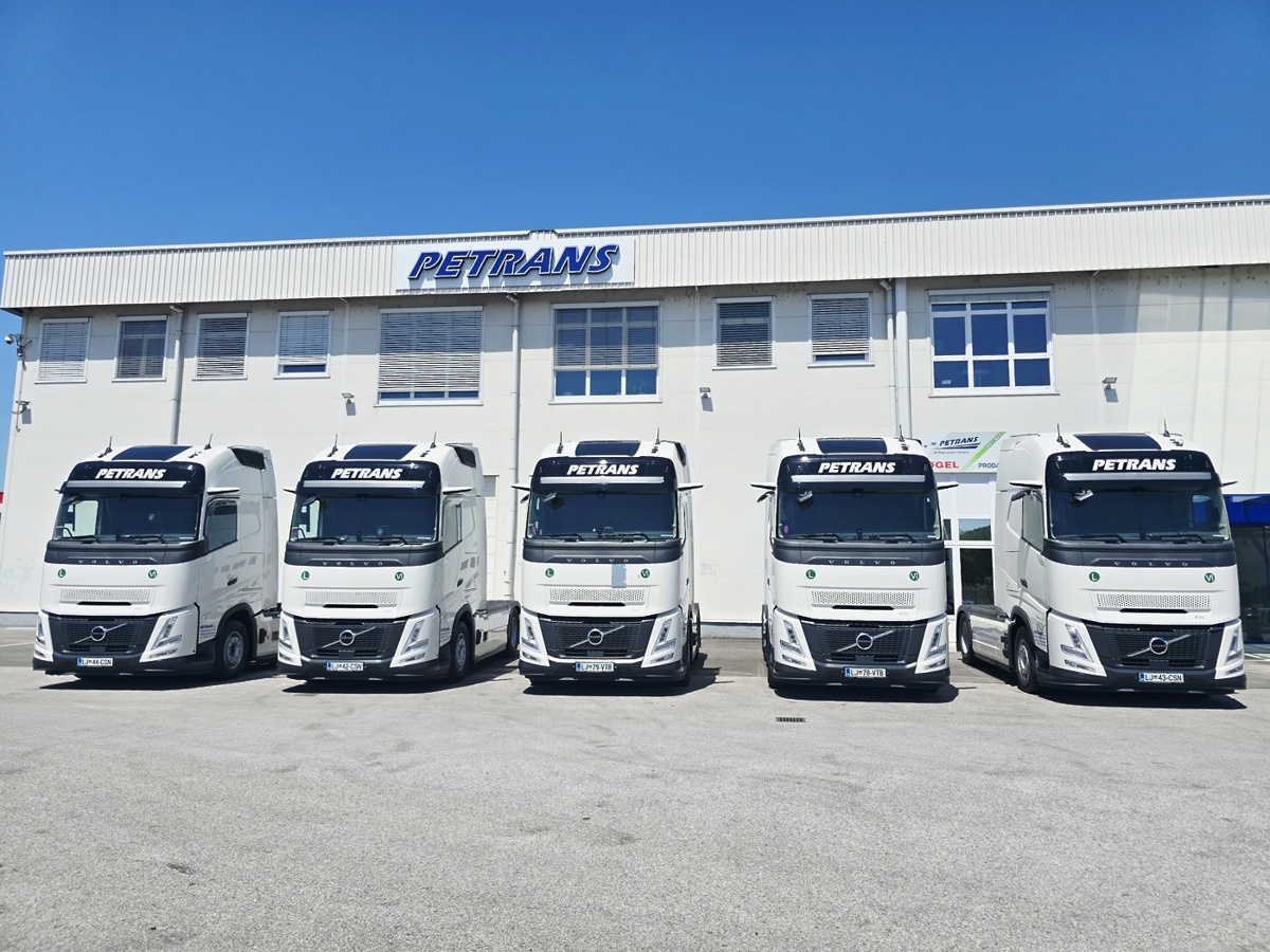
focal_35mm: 23
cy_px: 476
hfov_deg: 73.9
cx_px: 635
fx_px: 844
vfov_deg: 58.9
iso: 12
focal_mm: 6.3
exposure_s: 1/1667
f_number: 1.7
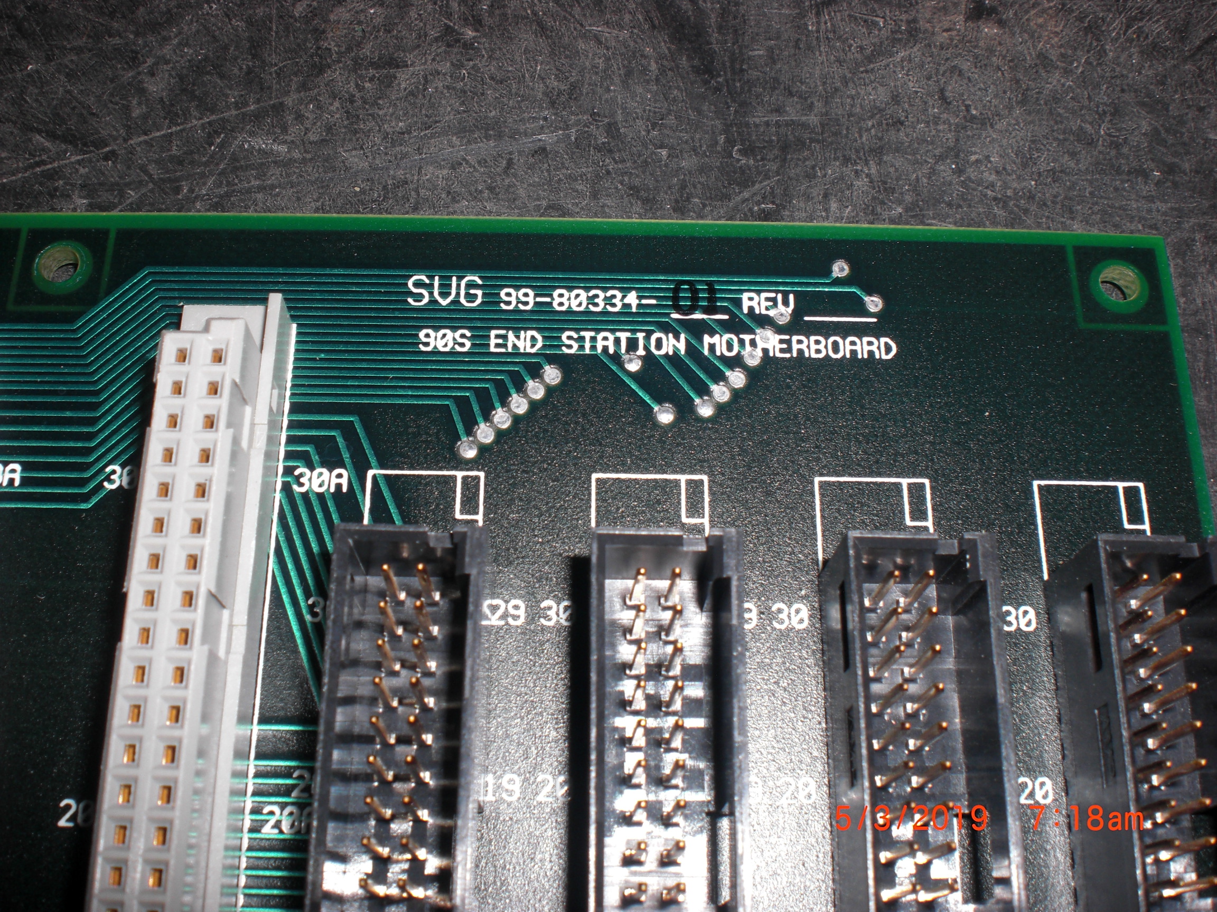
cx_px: 608
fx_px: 1336
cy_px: 456
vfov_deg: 37.7
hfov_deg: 49.0
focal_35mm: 38
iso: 64
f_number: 5.6
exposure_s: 1/60
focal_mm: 6.3
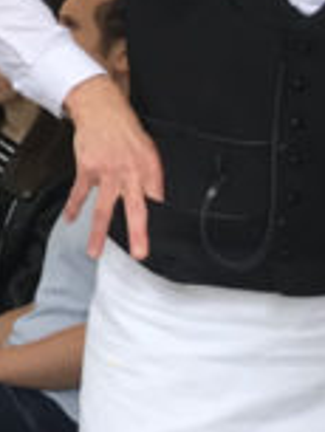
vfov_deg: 10.6
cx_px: -413
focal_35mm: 187
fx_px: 2338
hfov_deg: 7.5
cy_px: 254
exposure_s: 1/469
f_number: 1.8
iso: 20
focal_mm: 3.99
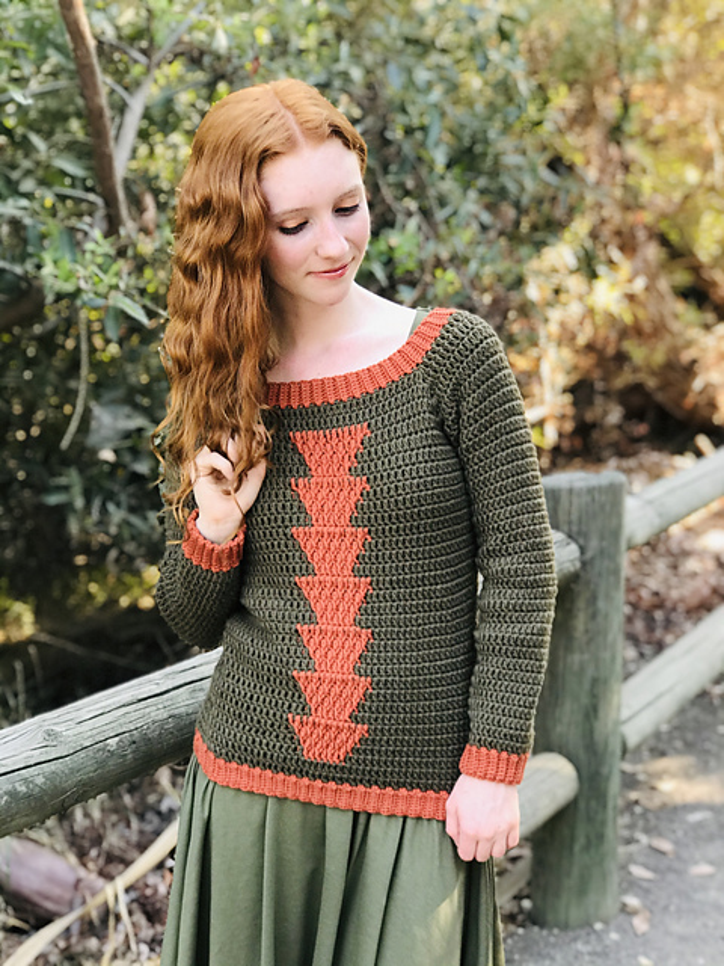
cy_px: 483
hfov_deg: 25.7
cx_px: 362
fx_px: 1590
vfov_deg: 33.8
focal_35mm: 57
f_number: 2.8
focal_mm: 6.6
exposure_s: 1/93
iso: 80
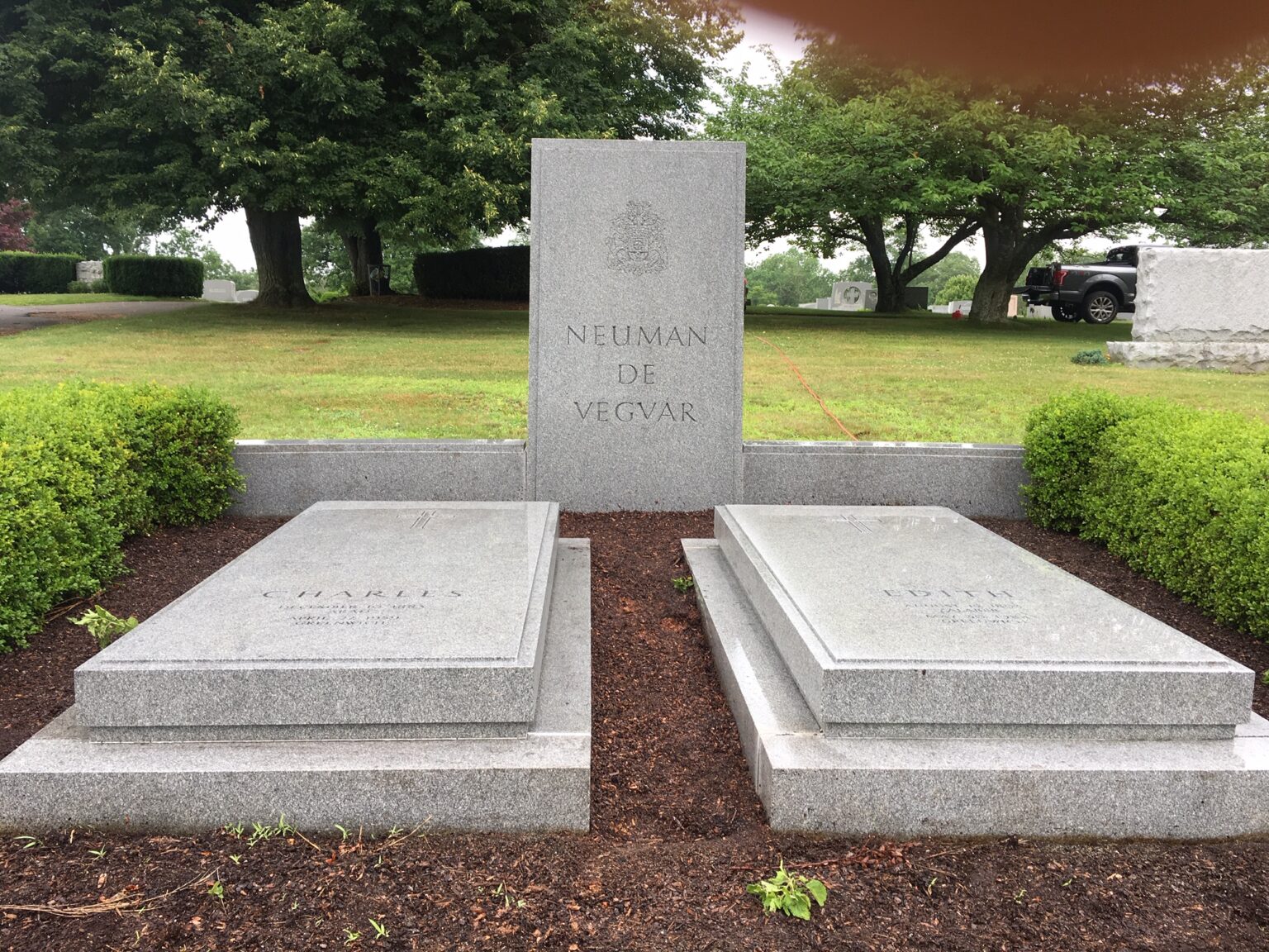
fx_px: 1063
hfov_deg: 61.7
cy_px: 476
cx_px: 634
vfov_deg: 48.2
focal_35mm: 29
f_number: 2.2
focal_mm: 4.15
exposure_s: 1/138
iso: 25
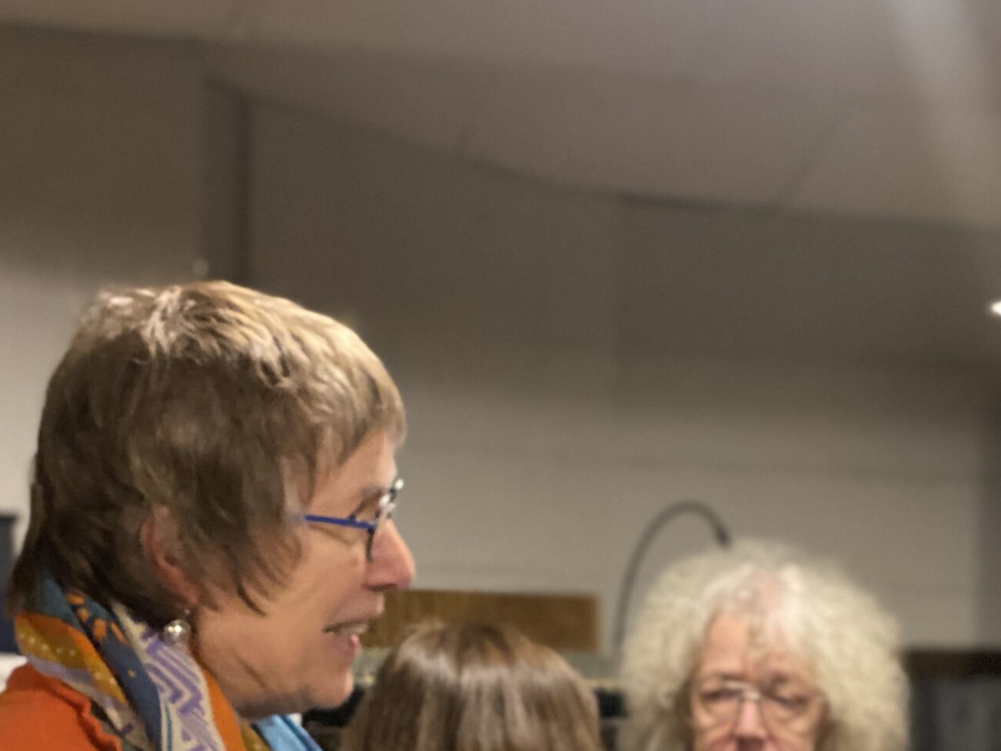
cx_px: 698
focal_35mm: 103
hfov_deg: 19.0
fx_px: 2978
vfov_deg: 14.2
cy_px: 687
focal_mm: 6
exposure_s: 1/20
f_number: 2
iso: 400
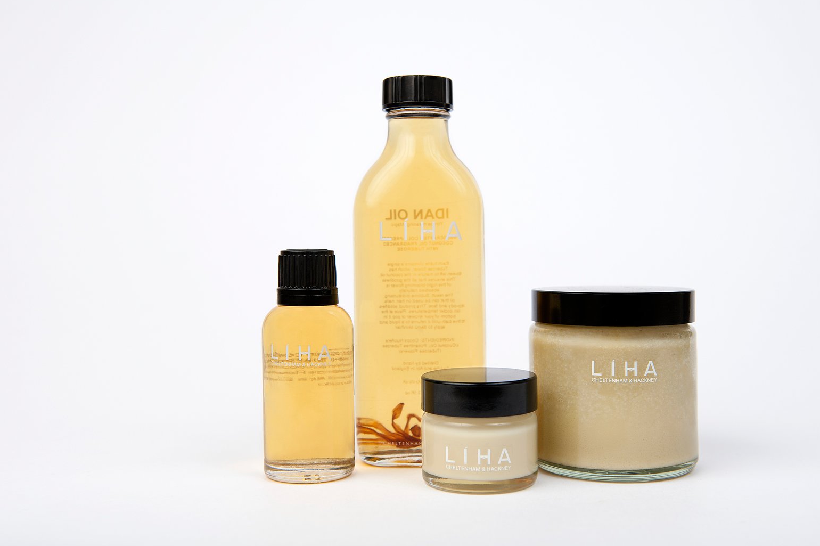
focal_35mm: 45
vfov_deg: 29.8
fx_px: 1024
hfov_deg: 43.6
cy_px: 257
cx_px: 435
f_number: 6.3
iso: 100
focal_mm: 40
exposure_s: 1/250
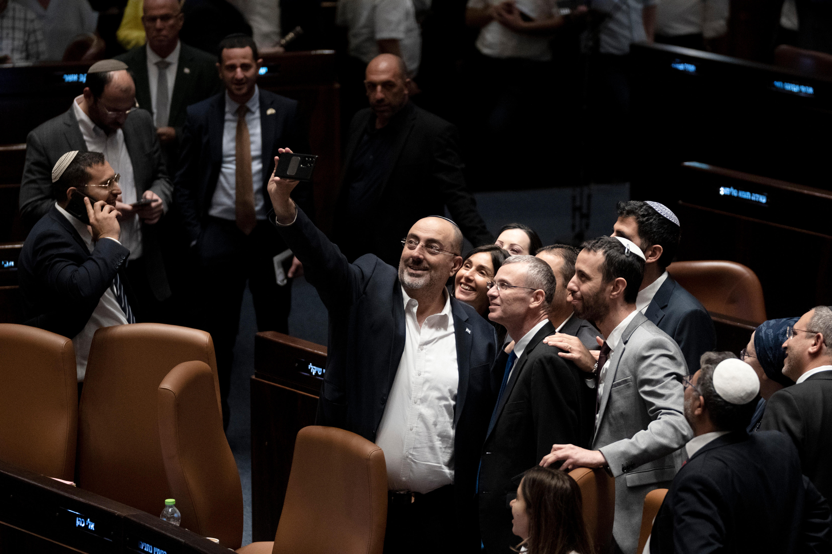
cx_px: 416
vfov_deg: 6.7
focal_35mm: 205
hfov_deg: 10.0
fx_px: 4737
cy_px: 277
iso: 3200
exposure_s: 1/500
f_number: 2.8
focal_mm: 137
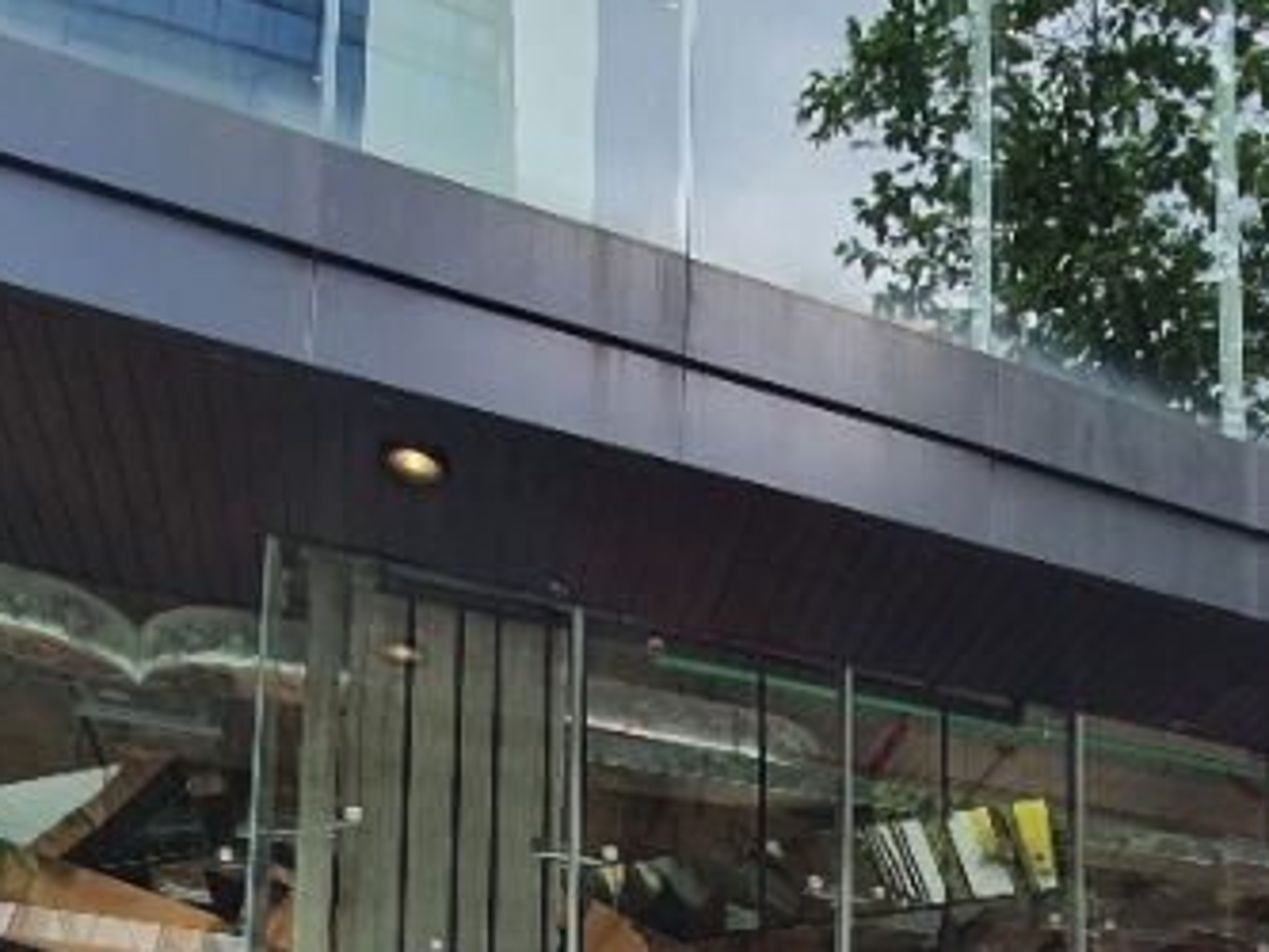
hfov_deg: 44.4
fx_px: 1430
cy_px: 1260
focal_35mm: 39
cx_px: 1090
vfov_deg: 29.2
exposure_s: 1/153
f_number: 2.2
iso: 50
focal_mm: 1.8
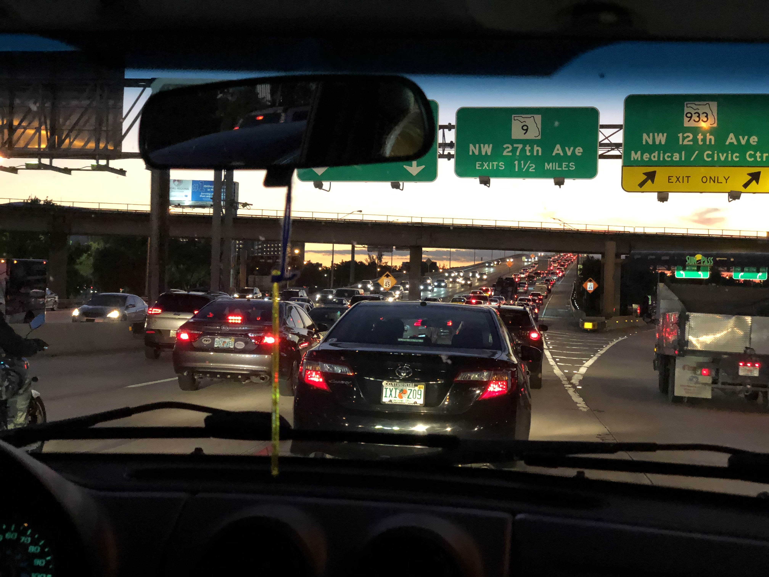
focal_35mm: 52
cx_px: 384
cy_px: 288
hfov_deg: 36.8
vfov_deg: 28.0
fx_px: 1155
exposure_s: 1/24
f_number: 2.4
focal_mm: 6
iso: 160
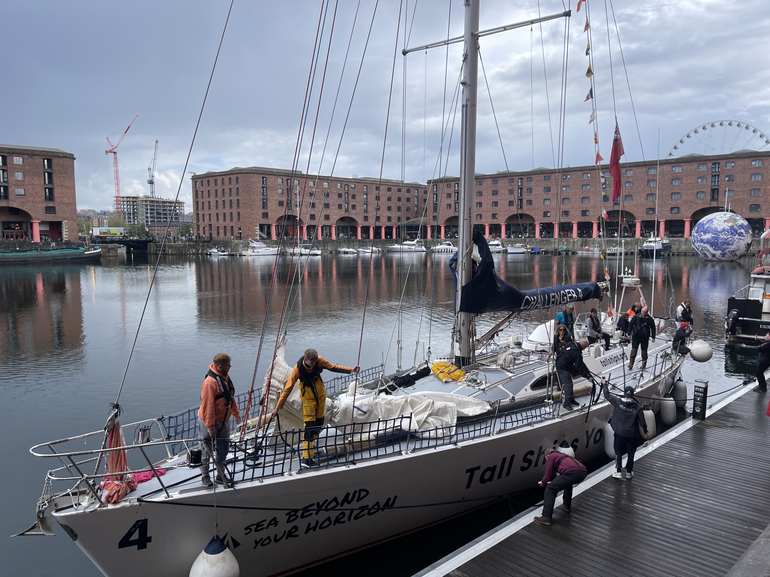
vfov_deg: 53.1
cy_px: 288
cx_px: 385
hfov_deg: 67.3
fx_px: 578
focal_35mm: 26
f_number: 1.6
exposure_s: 1/1553
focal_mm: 5.1
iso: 32
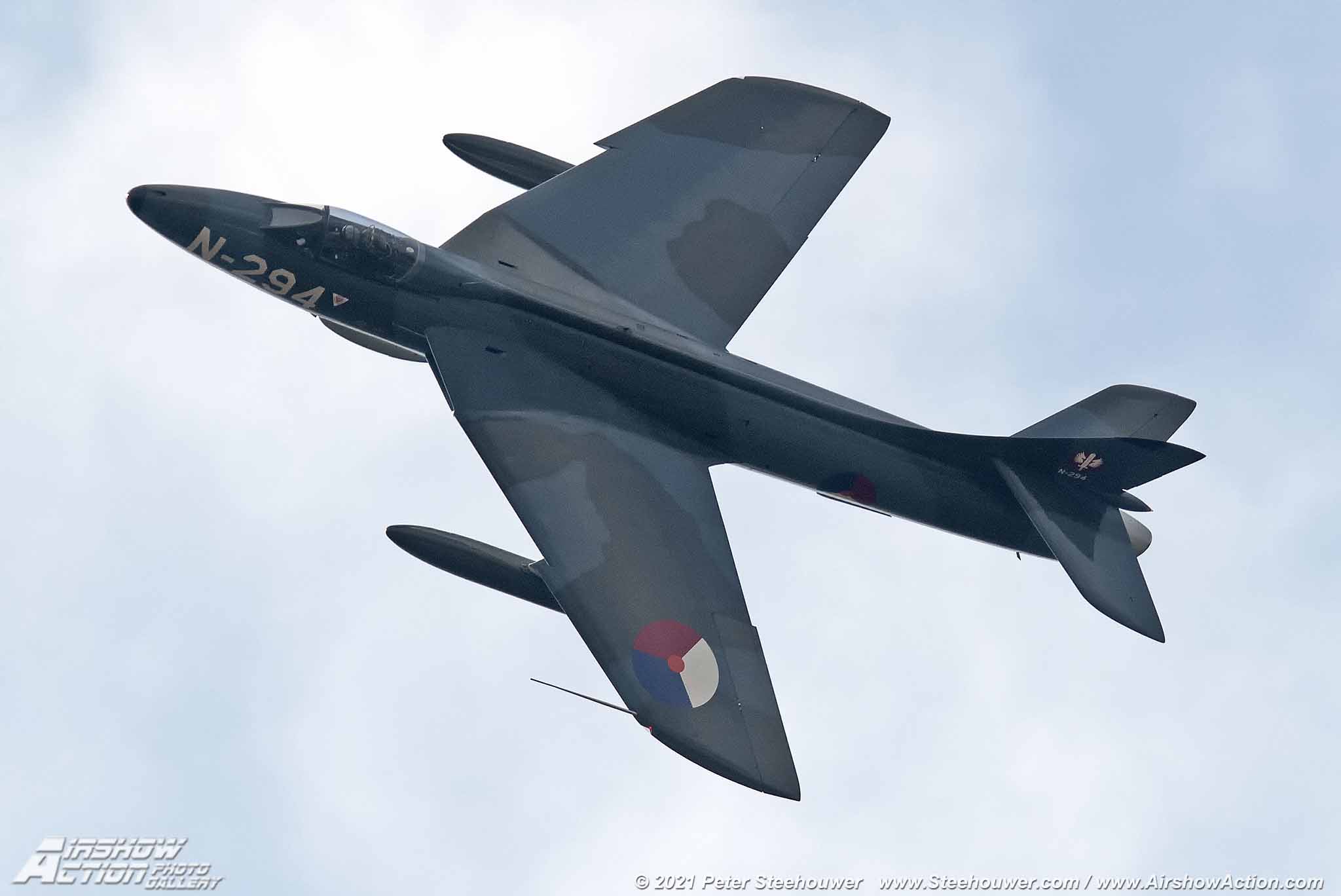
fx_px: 22362
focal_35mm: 600
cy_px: 448
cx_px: 670
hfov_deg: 3.4
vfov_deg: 2.3
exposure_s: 1/3200
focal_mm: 400
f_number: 5
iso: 140
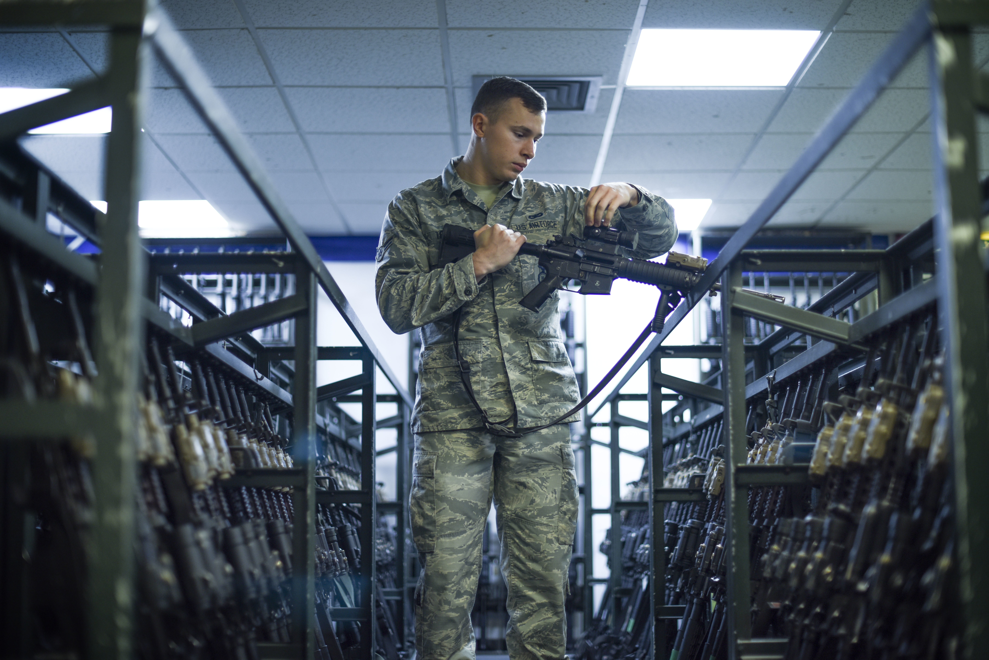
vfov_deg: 27.0
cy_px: 330
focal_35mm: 50
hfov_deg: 39.6
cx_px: 494
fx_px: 1374
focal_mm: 50
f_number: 1.4
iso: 200
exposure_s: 1/100
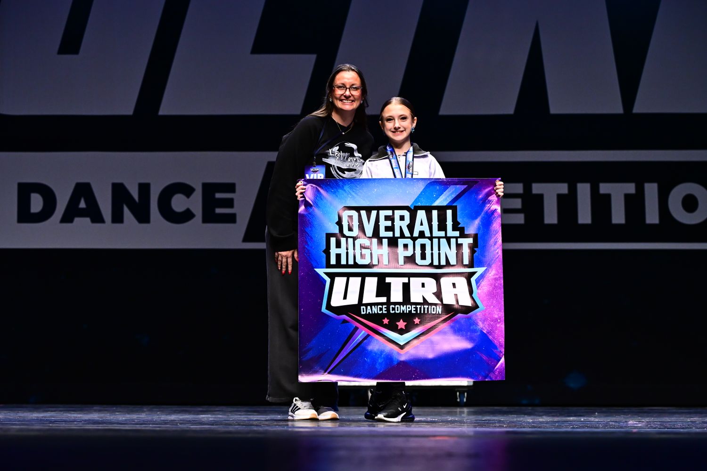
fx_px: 1630
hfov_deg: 24.5
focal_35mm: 83
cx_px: 354
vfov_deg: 16.5
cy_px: 236
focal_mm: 83
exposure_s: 1/800
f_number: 4
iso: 3200
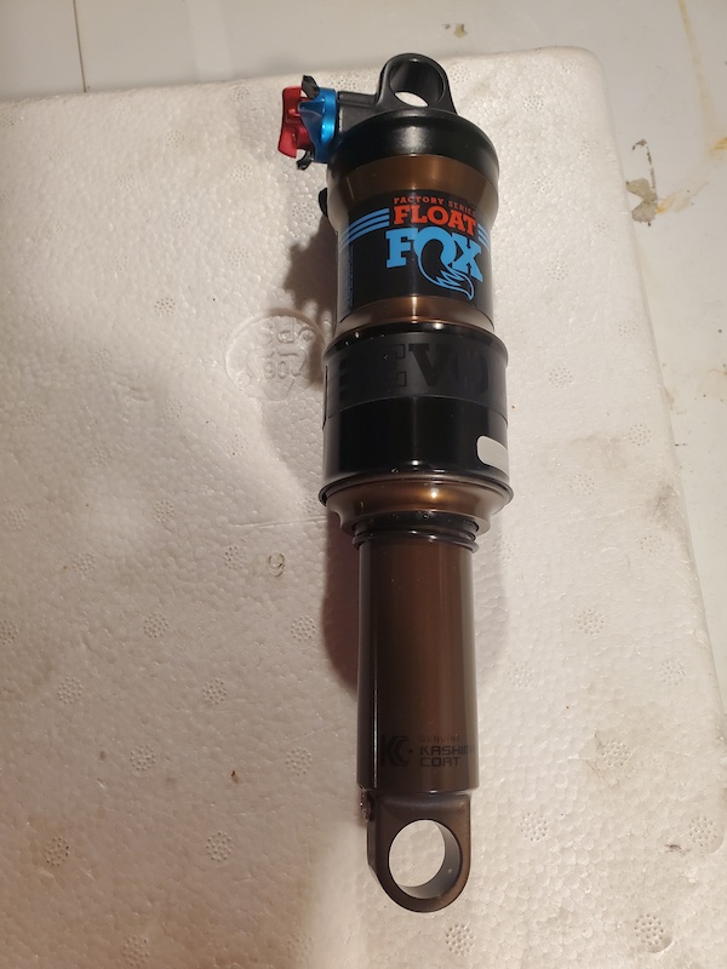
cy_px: 484
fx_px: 728
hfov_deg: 53.1
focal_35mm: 26
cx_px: 364
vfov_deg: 67.3
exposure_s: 1/40
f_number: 2.4
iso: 250
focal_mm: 4.3
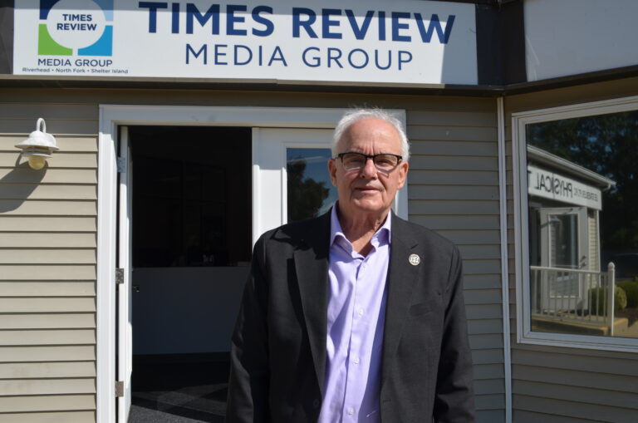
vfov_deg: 39.8
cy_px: 212
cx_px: 319
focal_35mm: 33
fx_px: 584
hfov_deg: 57.3
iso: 100
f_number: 8
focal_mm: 22
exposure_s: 1/250
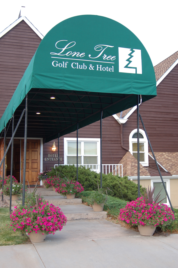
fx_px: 345
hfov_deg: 28.9
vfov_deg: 42.4
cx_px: 89
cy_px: 134
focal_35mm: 46
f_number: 3.3
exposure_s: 1/40
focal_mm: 31
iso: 200
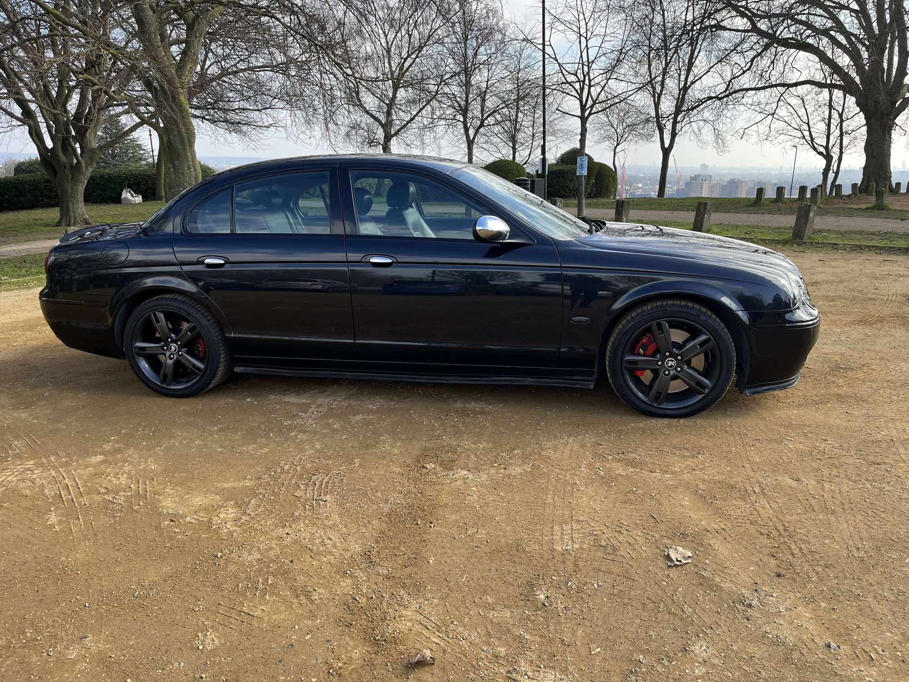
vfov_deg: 53.1
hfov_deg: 67.3
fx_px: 683
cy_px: 341
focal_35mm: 26
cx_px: 454
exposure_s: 1/676
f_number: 1.6
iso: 50
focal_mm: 5.1
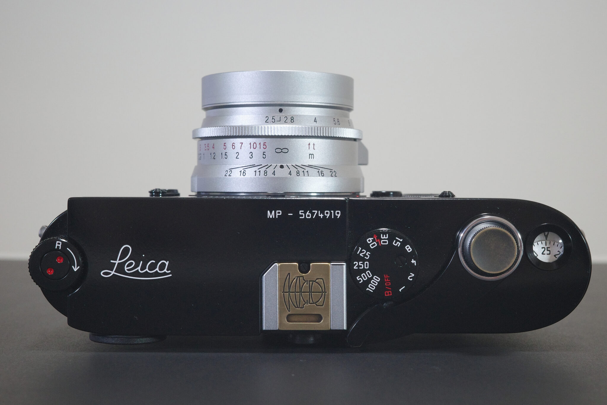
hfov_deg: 39.6
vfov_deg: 27.0
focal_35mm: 50
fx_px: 843
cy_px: 202
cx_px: 304
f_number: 8
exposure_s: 1/30
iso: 1250
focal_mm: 26
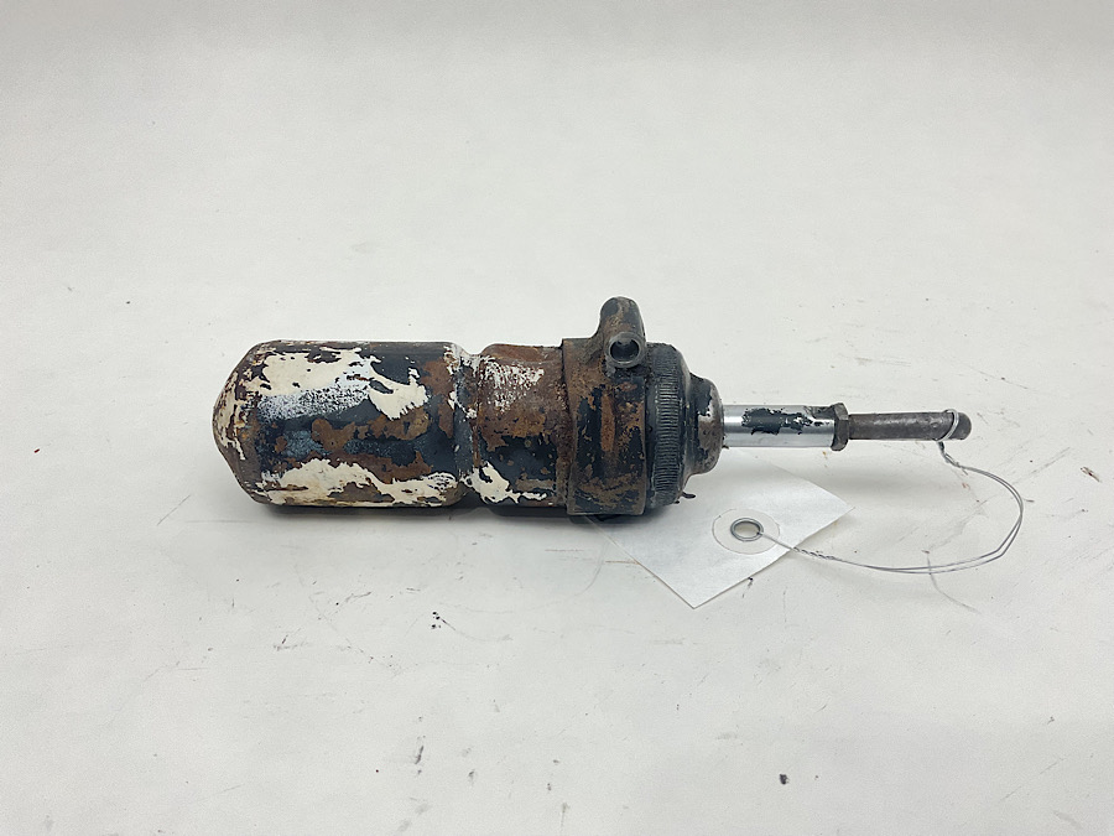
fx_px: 933
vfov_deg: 48.2
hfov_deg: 61.7
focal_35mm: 29
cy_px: 418
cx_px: 557
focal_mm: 3
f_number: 1.8
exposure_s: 1/120
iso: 40
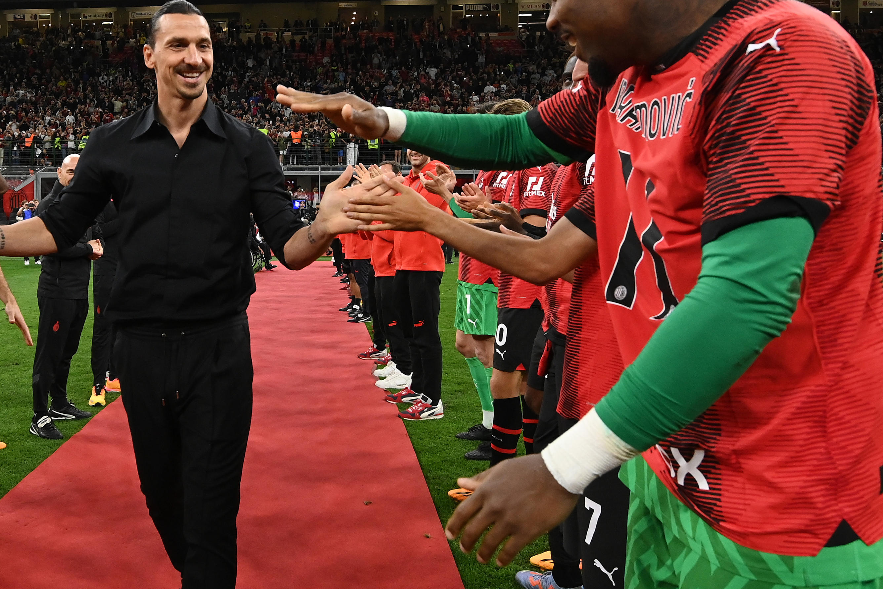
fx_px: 736
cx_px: 266
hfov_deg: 59.9
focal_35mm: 30
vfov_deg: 43.5
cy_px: 255
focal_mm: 16
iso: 3200
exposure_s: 1/800
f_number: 5.6
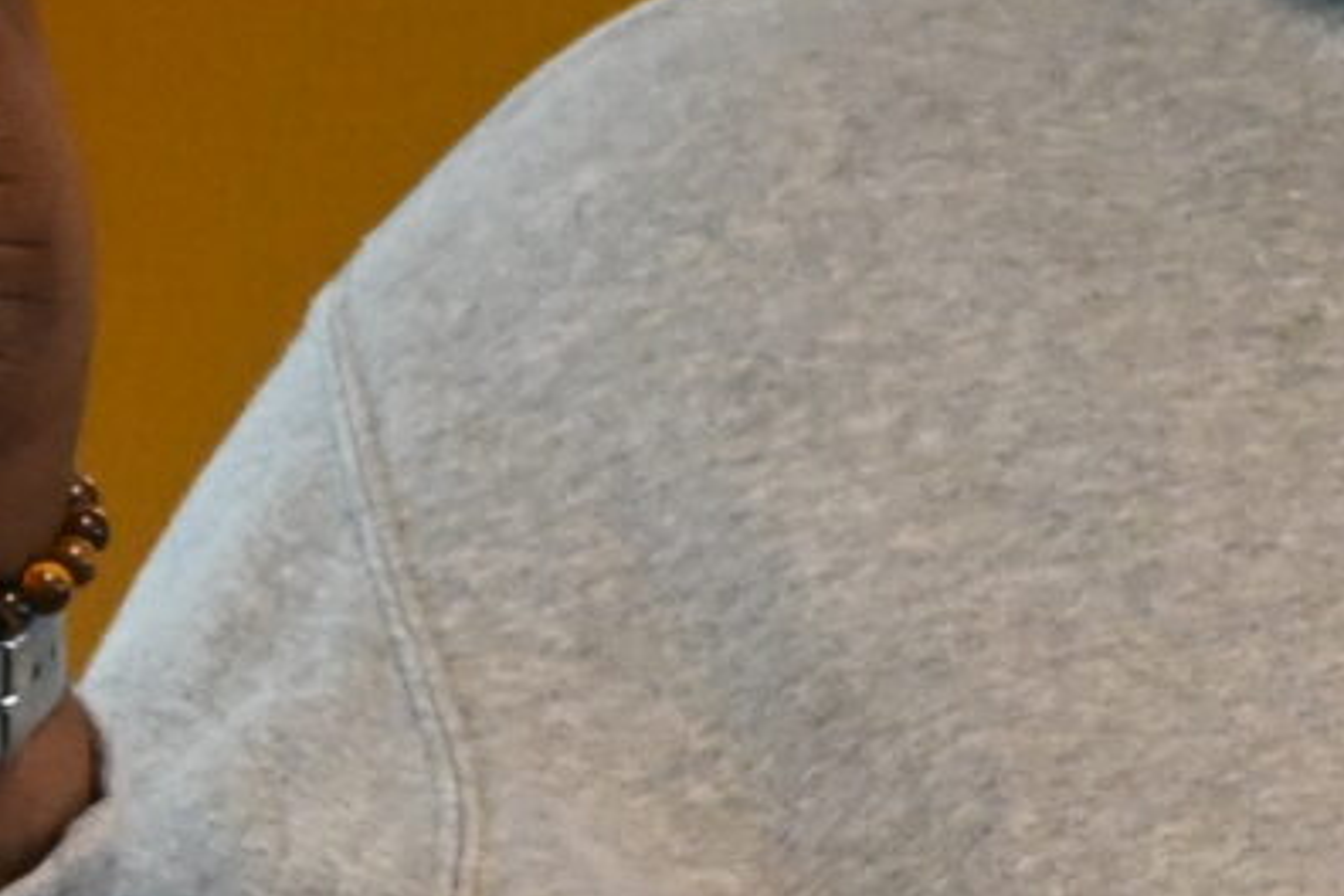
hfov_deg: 4.2
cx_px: 2114
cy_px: 653
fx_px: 18105
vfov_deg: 2.8
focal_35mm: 485
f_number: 6.3
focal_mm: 50
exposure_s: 1/125
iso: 2000
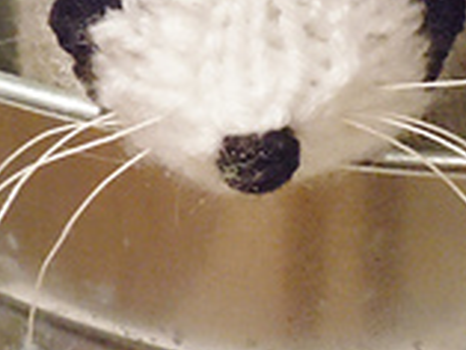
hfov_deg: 22.0
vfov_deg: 16.3
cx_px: 184
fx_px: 1199
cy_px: 16
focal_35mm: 89
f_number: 3.7
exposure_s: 1/60
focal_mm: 5
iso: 800
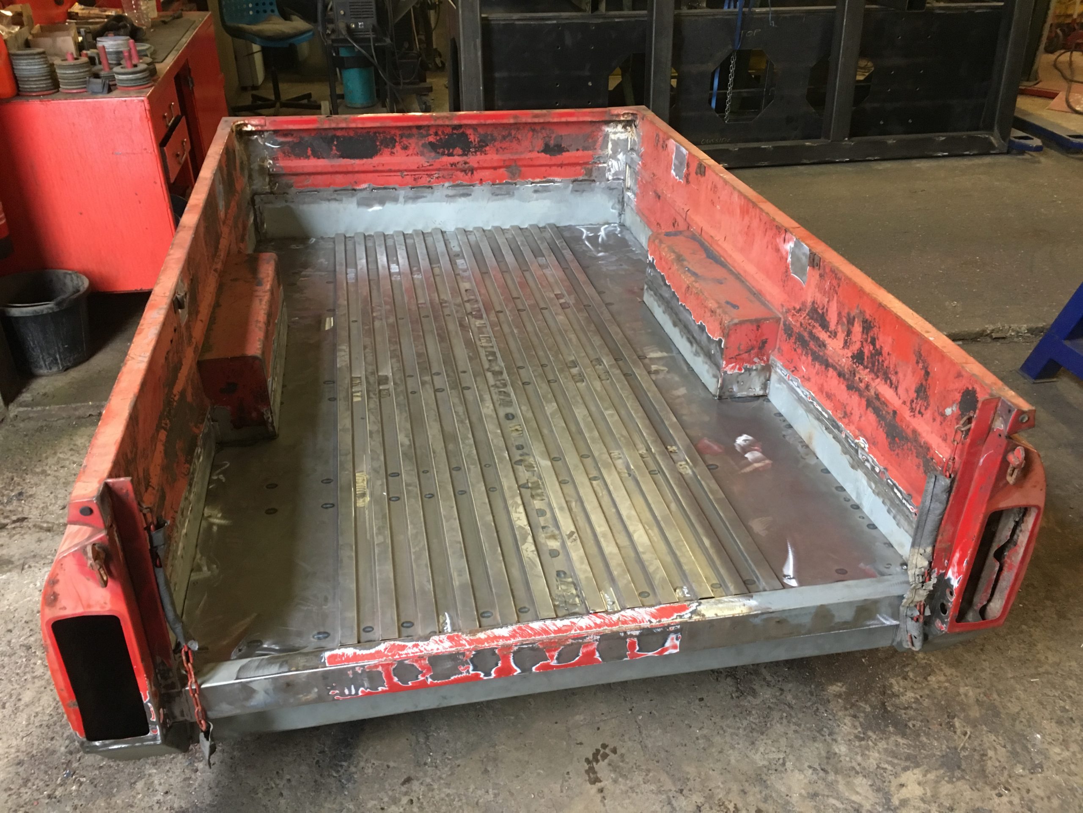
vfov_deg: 48.2
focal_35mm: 29
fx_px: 907
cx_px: 542
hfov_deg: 61.7
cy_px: 406
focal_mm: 4.15
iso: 200
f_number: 2.2
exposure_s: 1/33
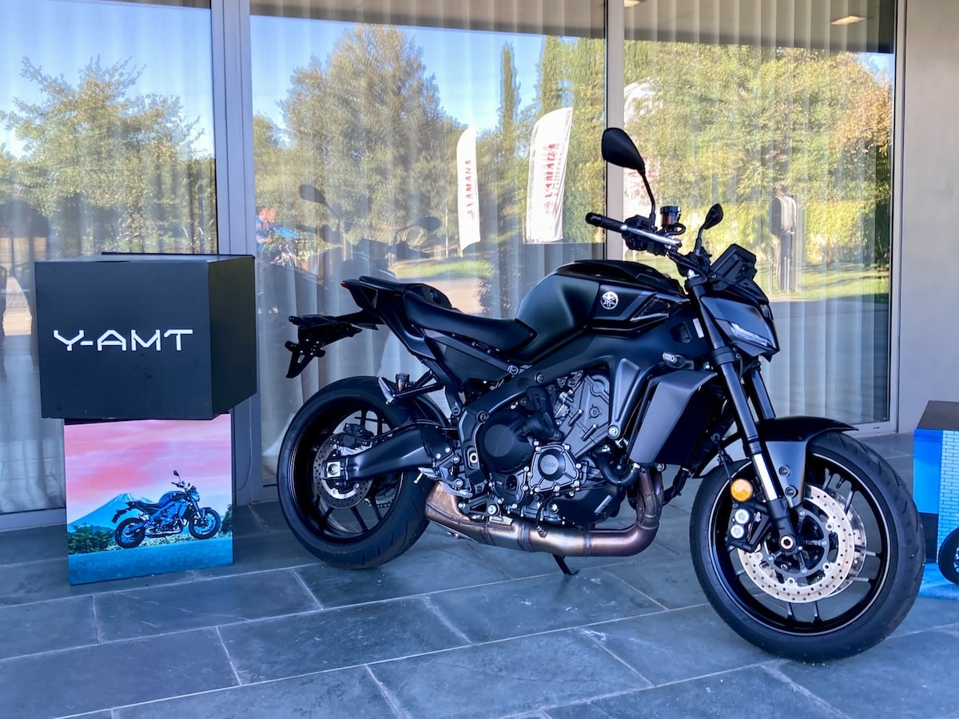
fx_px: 776
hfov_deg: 63.4
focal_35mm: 28
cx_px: 480
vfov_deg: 49.7
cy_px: 360
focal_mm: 3.99
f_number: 1.8
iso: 32
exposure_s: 1/100
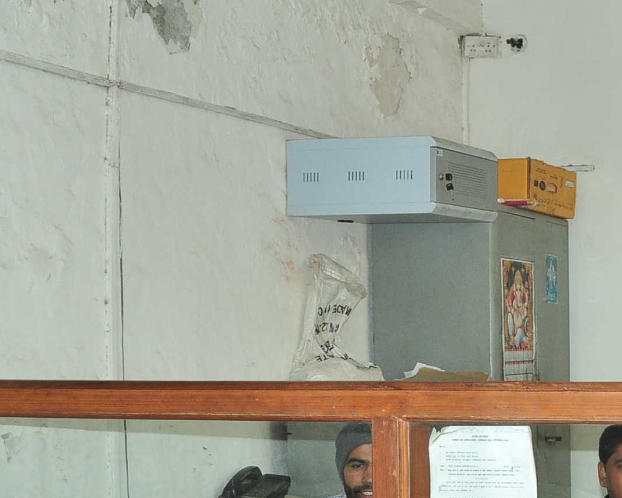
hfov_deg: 22.3
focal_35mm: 76
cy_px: 408
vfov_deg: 19.9
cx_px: 819
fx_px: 1399
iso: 500
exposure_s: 1/125
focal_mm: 18
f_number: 4.5
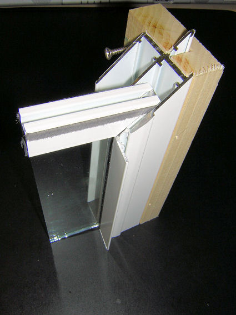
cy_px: 158
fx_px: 327
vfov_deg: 51.4
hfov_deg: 39.6
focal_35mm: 36
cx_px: 118
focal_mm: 4.7
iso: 100
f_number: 5.2
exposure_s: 1/60.1
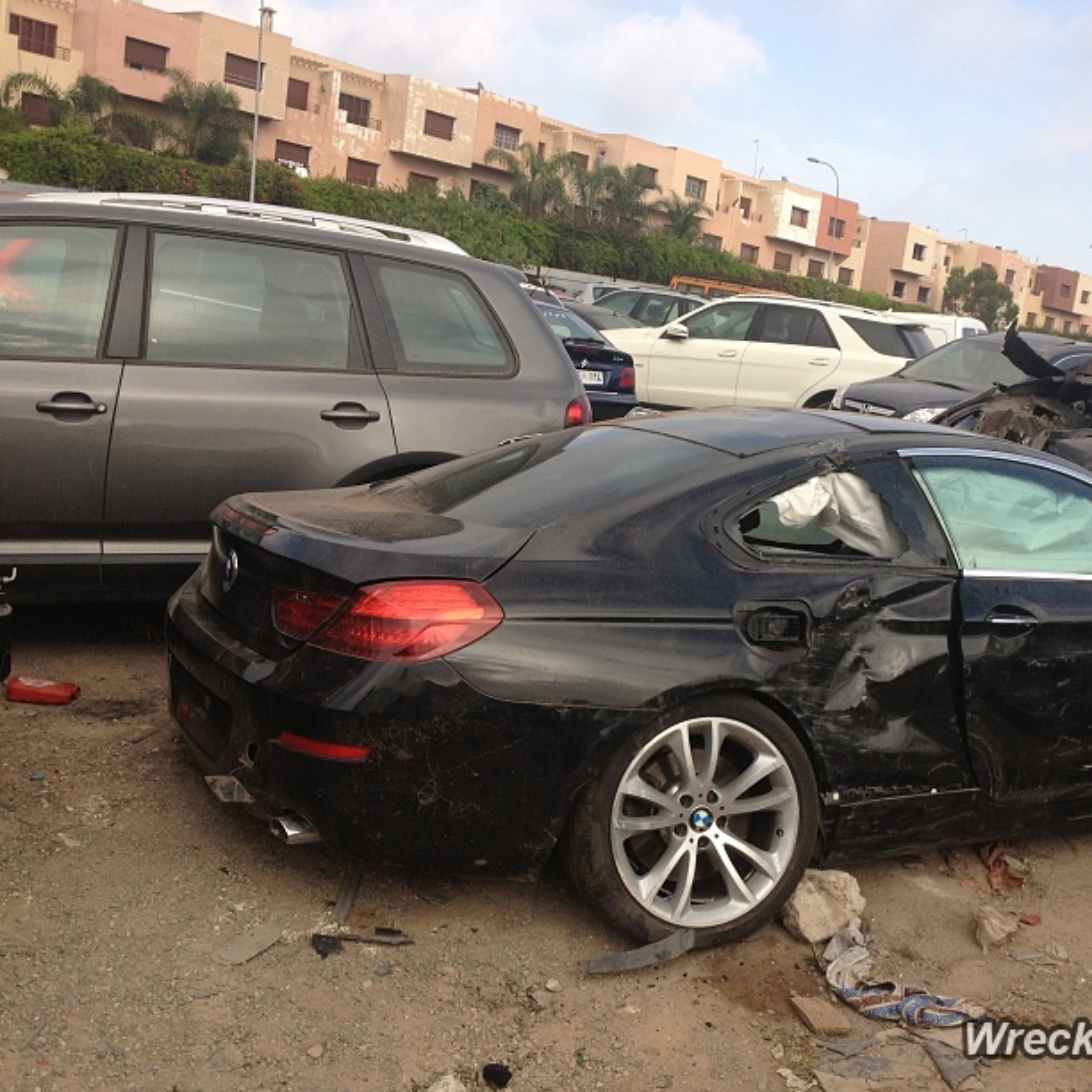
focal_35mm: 42
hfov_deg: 39.6
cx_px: 716
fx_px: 1499
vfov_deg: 40.0
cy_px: 545
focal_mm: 4.28
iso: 50
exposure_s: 1/824
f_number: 2.4
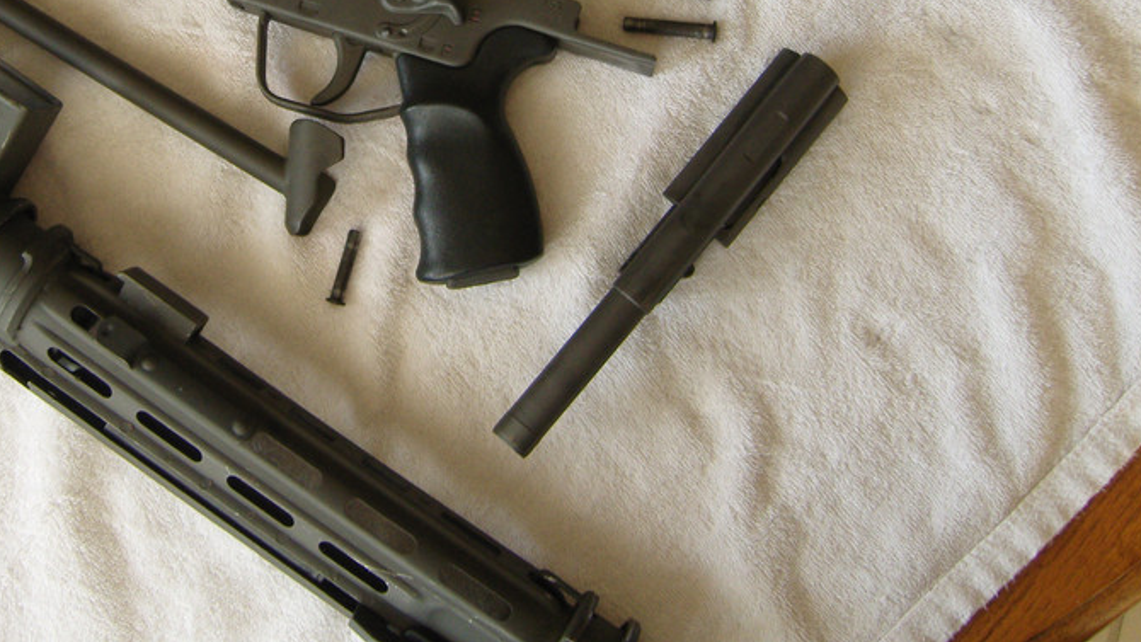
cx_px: 369
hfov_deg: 35.1
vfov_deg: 19.7
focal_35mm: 59
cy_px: -24
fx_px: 1785
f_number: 2.8
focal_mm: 7.3
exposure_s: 1/40
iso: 100
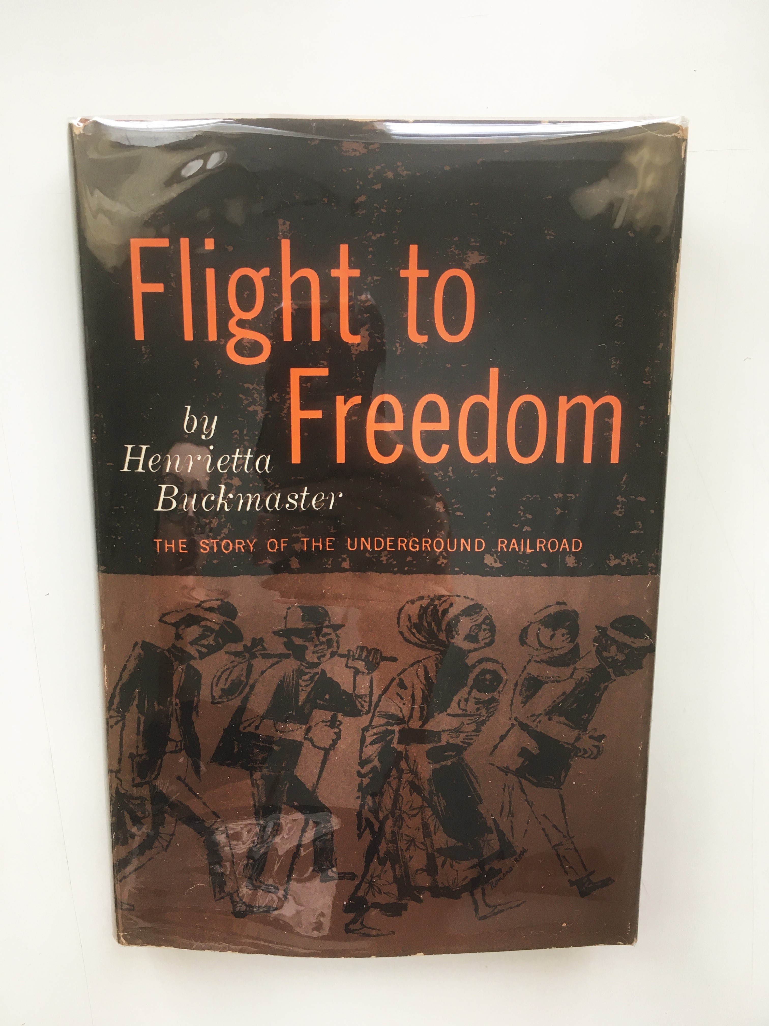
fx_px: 859
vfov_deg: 61.7
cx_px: 384
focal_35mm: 29
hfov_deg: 48.2
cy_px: 513
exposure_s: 1/30
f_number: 2.2
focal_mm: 4.15
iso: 25
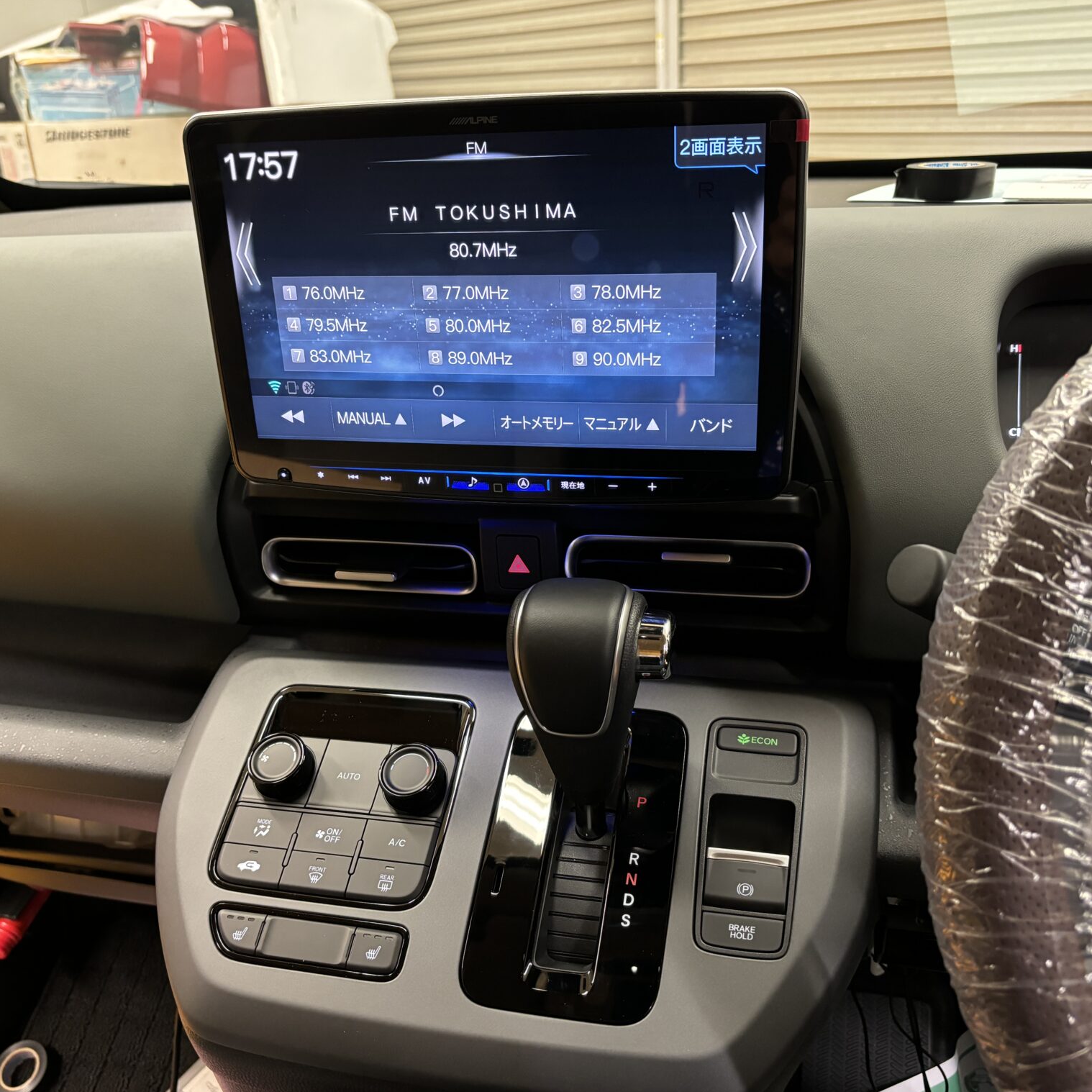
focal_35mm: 31
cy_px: 547
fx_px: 1106
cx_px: 552
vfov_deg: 52.5
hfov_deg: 52.5
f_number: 1.6
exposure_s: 1/40
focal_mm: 5.96
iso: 500
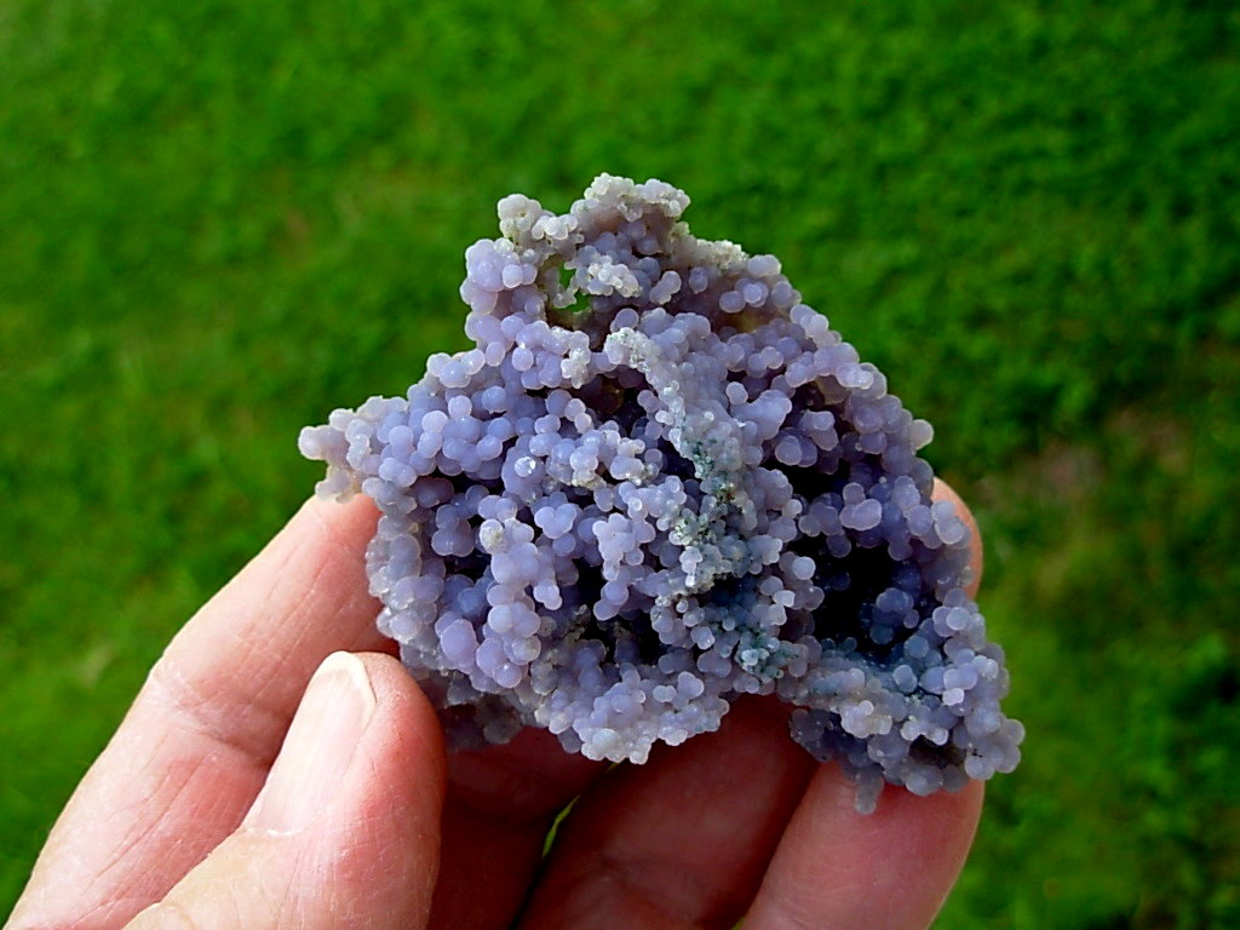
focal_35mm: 38
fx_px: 1361
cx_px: 620
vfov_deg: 37.7
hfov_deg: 49.0
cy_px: 465
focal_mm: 6.3
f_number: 2.9
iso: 50
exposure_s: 1/242
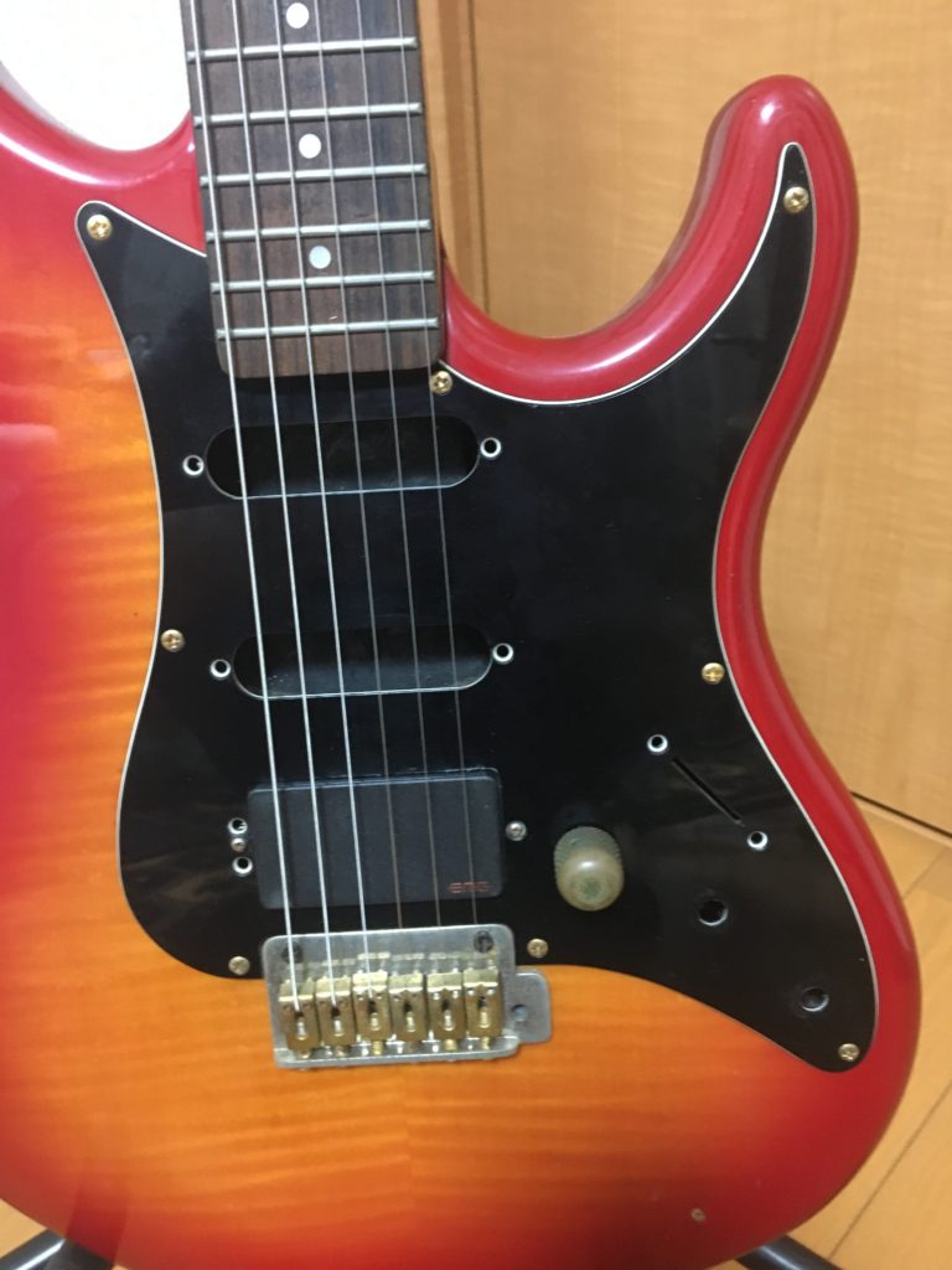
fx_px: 1063
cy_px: 635
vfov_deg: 61.7
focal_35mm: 29
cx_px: 476
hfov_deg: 48.2
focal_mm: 4.15
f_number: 2.2
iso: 500
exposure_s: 1/15
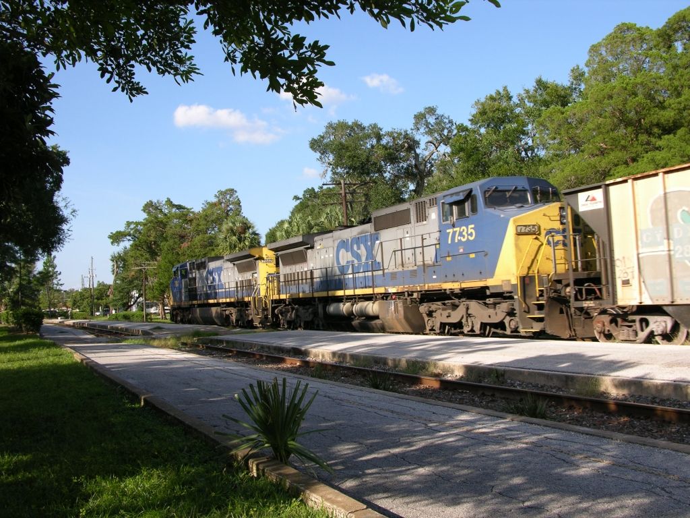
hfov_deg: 52.6
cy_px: 259
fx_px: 698
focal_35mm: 35
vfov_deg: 40.7
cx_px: 345
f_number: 5.6
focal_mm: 8.9
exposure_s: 1/166
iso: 50
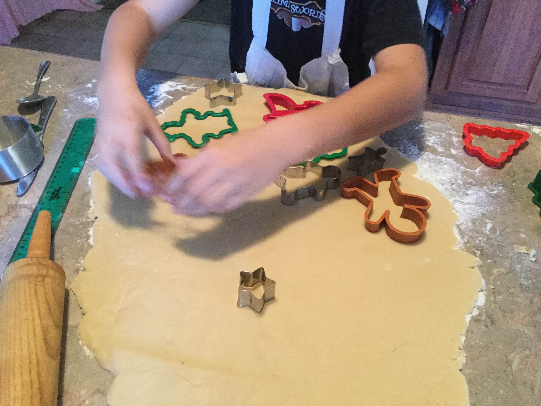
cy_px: 203
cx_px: 270
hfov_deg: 58.4
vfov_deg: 45.4
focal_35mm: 31
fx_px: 484
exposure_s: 1/15
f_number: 2.4
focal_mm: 3.3
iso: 250
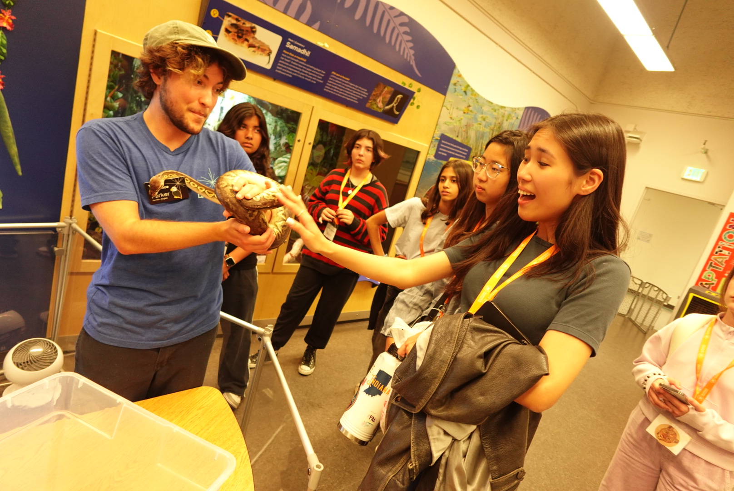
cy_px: 246
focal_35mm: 20
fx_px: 408
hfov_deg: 83.9
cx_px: 367
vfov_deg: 62.0
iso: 500
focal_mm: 7.6
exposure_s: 1/50
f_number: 2
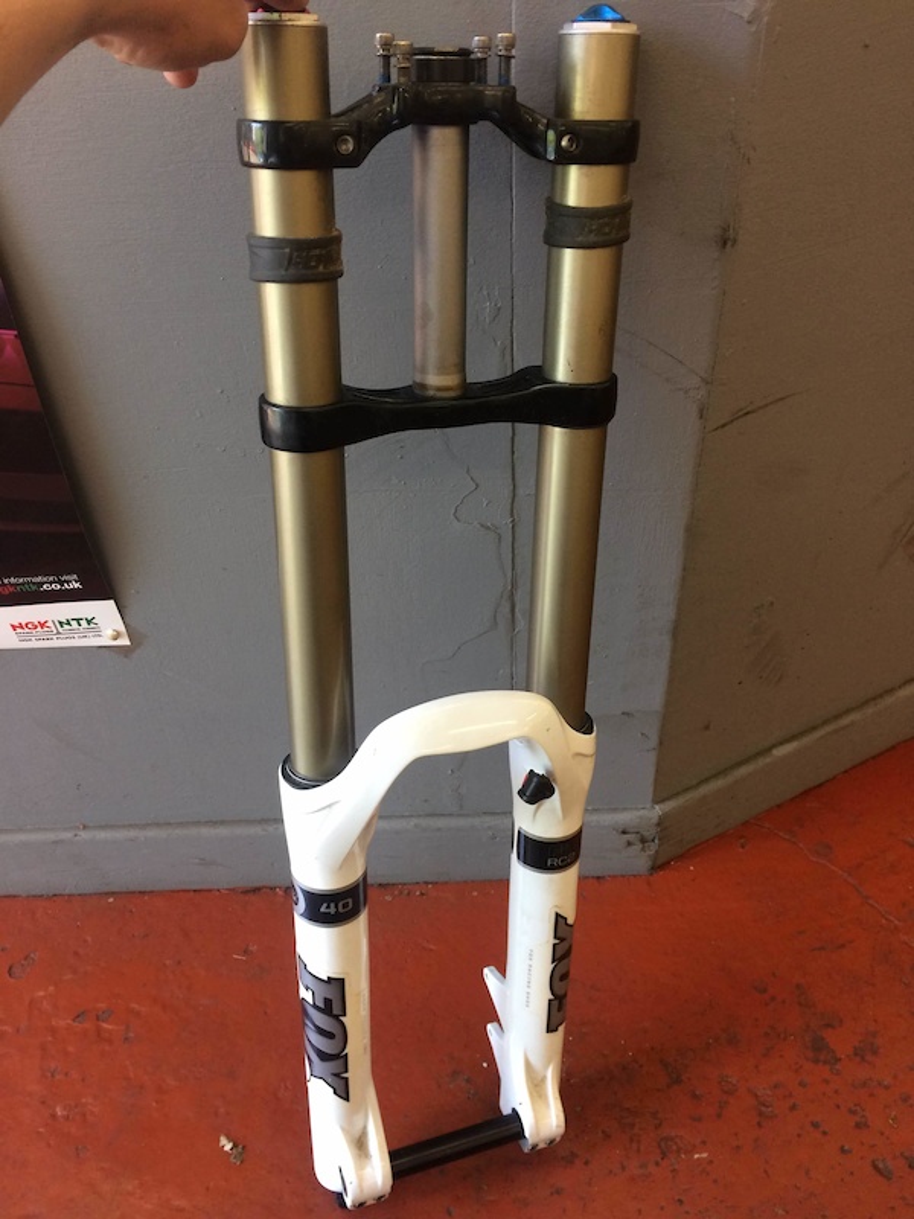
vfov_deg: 61.7
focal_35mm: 29
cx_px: 457
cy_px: 610
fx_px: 1021
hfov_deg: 48.2
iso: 64
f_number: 2.2
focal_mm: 4.15
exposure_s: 1/33
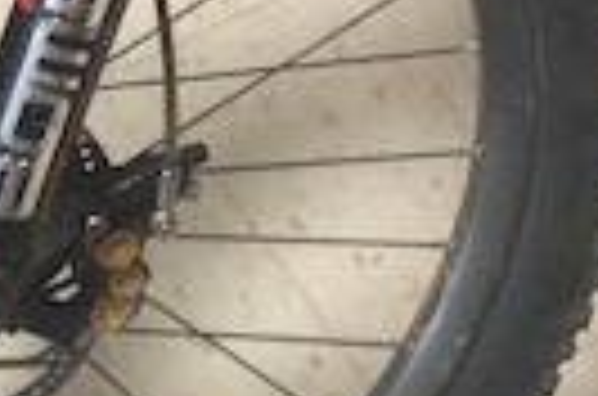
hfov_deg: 11.1
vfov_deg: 7.1
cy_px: -495
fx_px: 3016
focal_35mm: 182
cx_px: 737
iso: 250
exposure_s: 1/17
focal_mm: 4.15
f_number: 2.2
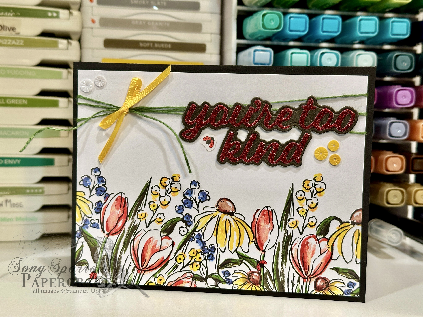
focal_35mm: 48
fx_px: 587
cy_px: 158
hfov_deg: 39.7
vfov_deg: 30.3
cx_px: 212
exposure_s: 1/60
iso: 80
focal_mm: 6.86
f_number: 1.8
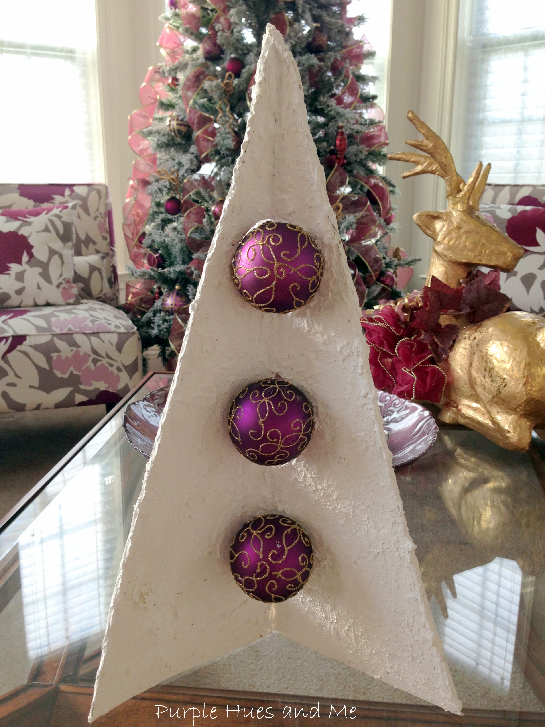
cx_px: 272
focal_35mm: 33
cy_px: 364
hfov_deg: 42.9
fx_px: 693
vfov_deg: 55.4
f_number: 2.4
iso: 64
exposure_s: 1/120
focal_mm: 4.12
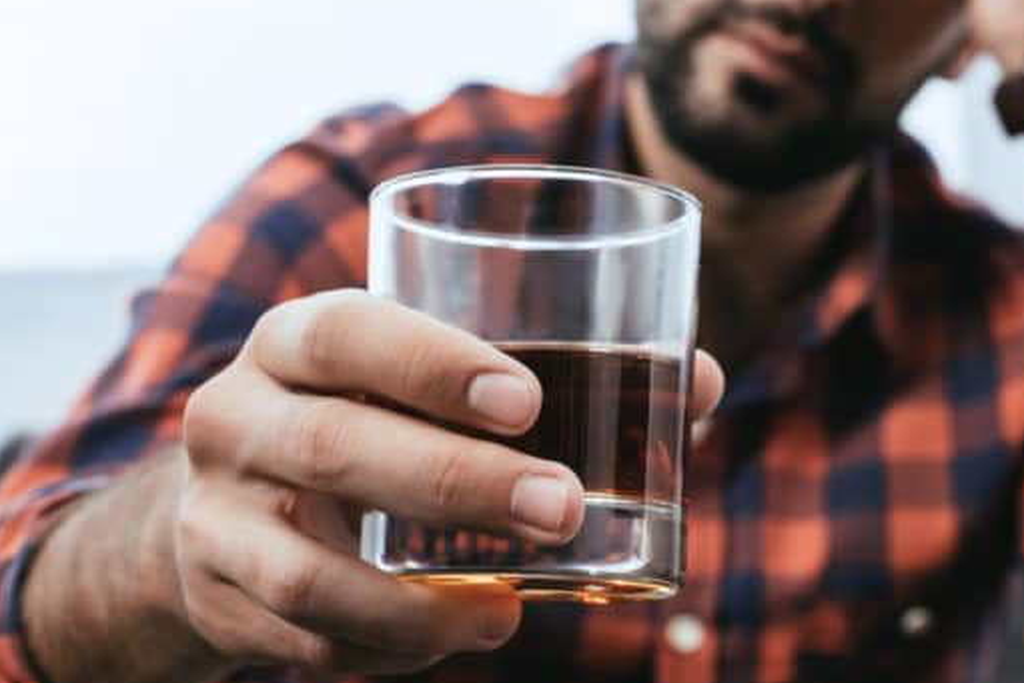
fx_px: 2504
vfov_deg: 15.5
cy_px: 417
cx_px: 705
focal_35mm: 88
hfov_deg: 23.0
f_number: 5.6
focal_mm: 50
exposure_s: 1/200
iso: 400
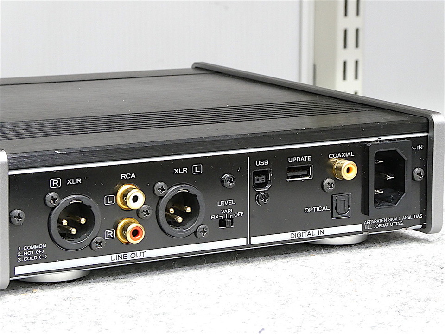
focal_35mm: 135
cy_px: 167
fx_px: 1735
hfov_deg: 14.6
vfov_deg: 11.0
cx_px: 222
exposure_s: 1/3.2
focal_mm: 24.2
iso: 400
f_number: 6.3
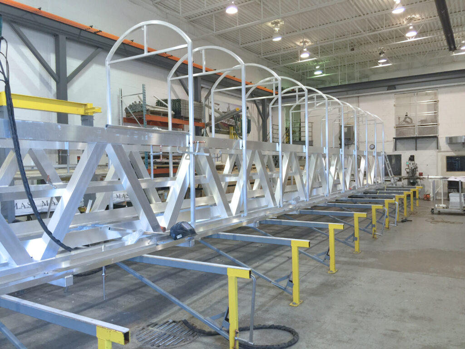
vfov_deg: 48.2
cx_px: 232
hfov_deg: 61.7
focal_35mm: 29
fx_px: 390
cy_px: 174
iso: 40
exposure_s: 1/30
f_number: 2.2
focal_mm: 4.15
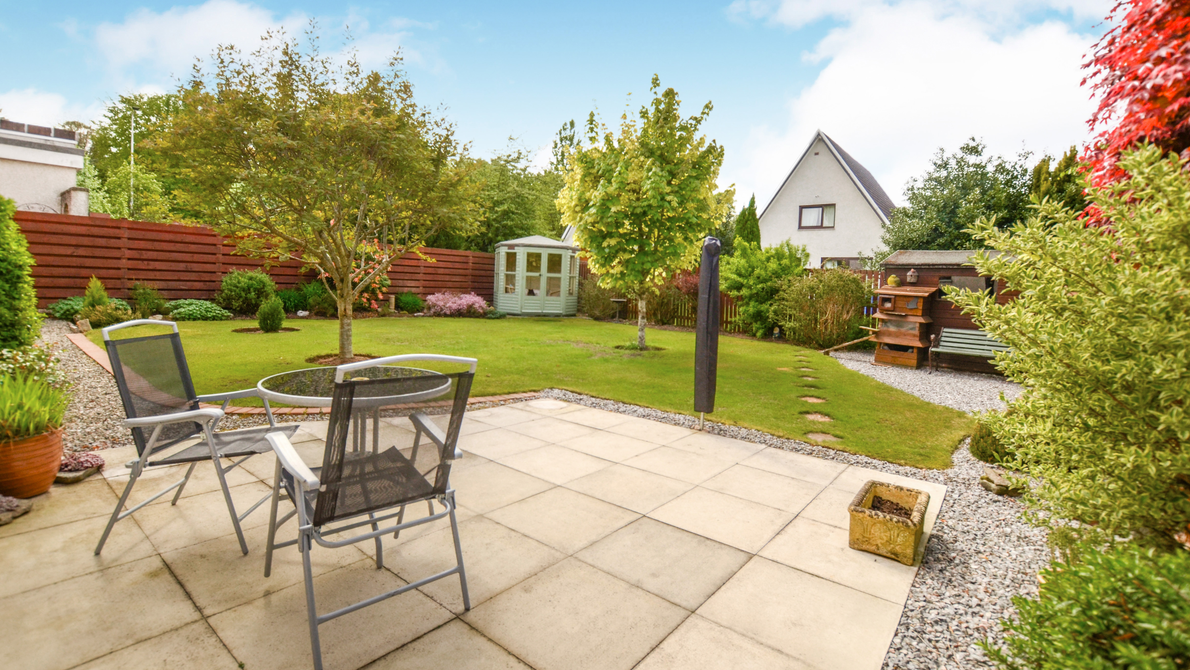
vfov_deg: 67.0
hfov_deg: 99.4
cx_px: 587
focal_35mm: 16
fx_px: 505
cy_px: 308
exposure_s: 1/800
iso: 200
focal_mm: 10
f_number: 5
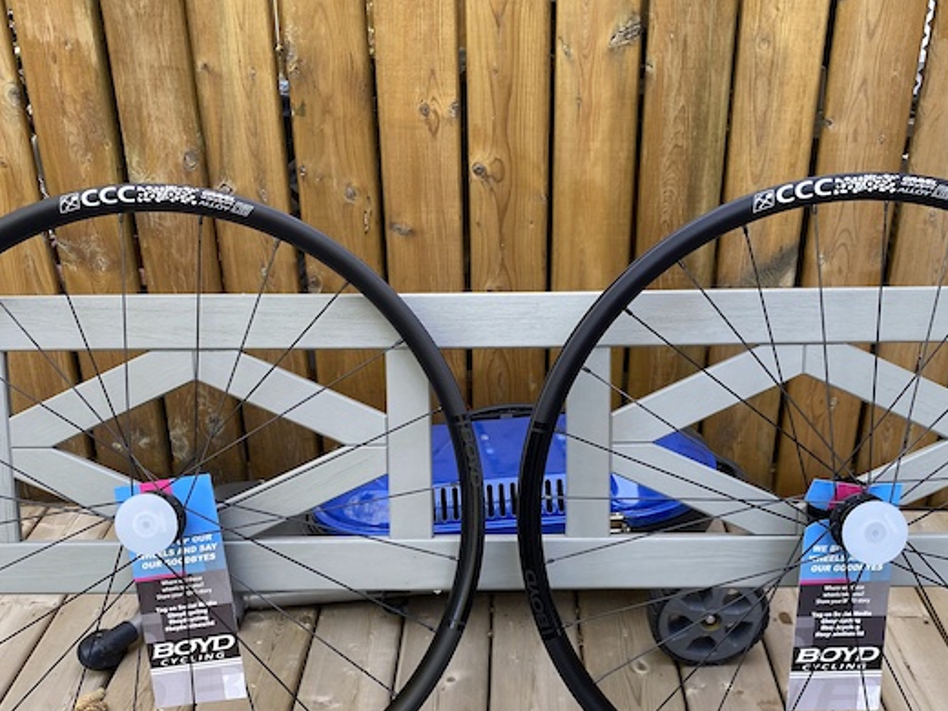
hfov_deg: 46.8
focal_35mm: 40
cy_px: 479
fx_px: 1095
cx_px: 487
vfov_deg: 35.6
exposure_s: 1/121
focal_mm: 4.25
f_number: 1.8
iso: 64
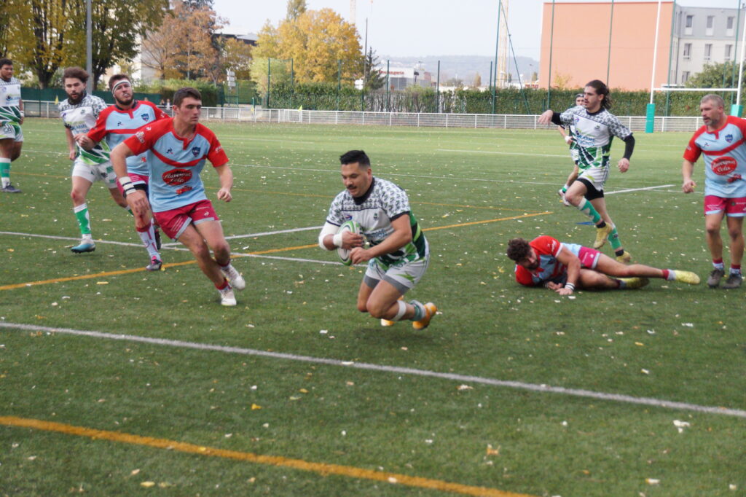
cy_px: 248
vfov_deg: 18.2
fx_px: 1554
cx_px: 373
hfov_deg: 27.0
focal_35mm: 75
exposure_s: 1/2000
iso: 2500
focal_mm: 50
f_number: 4.5
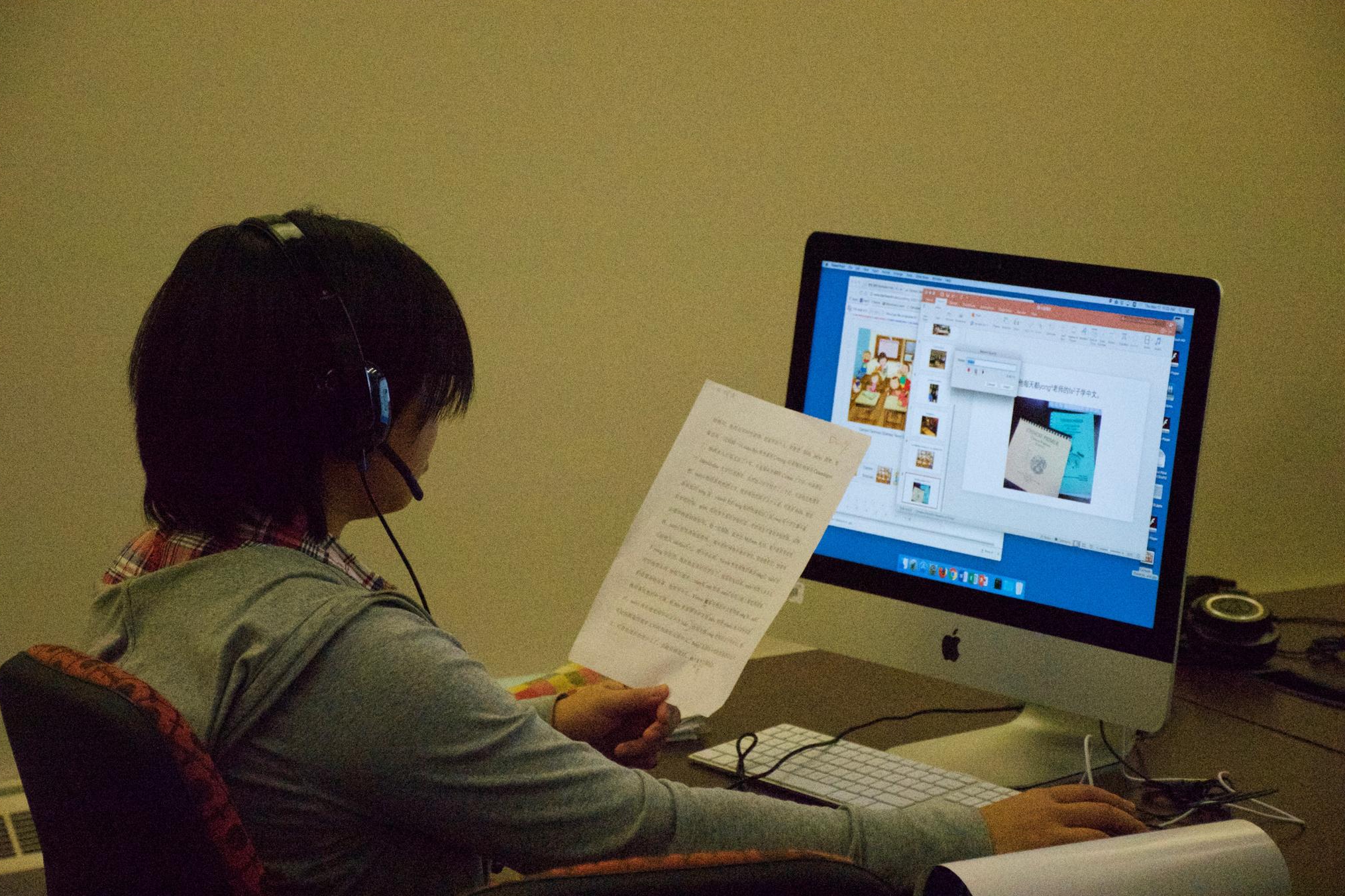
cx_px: 669
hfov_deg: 18.0
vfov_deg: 12.1
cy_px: 447
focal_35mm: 114
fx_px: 4240
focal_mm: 75
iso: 25600
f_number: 5.6
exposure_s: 1/1250
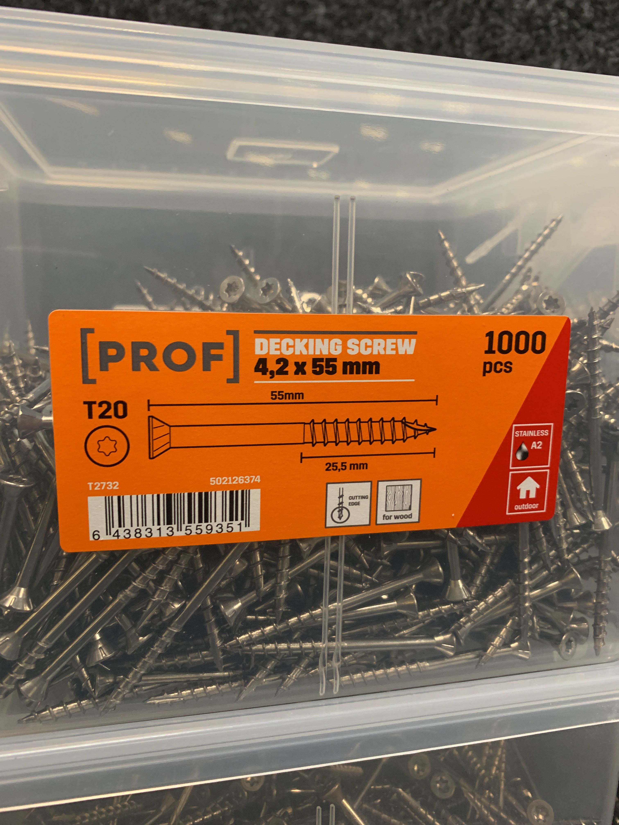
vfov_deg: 67.3
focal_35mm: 26
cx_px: 310
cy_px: 412
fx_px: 620
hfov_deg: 53.1
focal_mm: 4.25
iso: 250
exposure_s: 1/60
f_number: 1.8
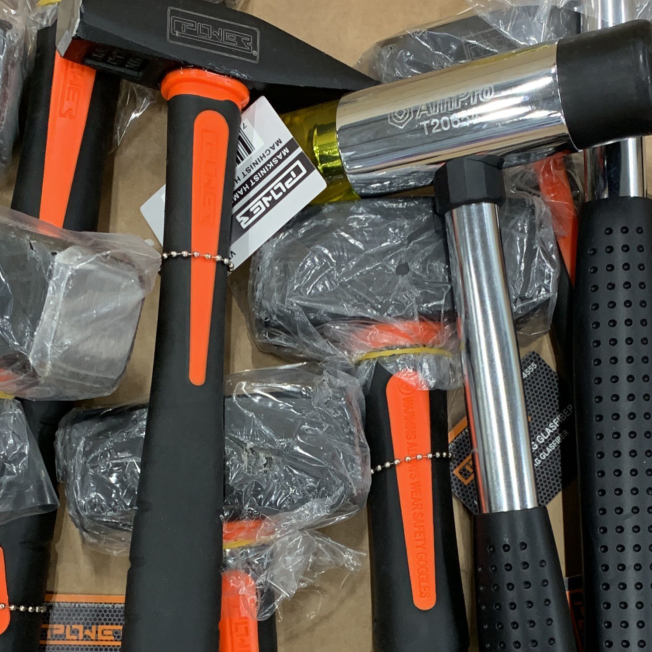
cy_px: 511
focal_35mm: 62
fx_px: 1321
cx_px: 324
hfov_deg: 27.7
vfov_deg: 27.2
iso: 160
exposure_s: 1/60
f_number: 1.8
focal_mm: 4.25
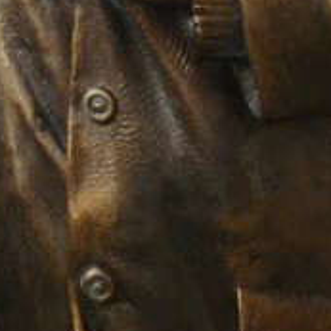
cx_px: 157
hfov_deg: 14.8
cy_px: -253
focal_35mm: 118
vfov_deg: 13.4
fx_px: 1277
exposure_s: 1/10
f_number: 2.8
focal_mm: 6
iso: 200
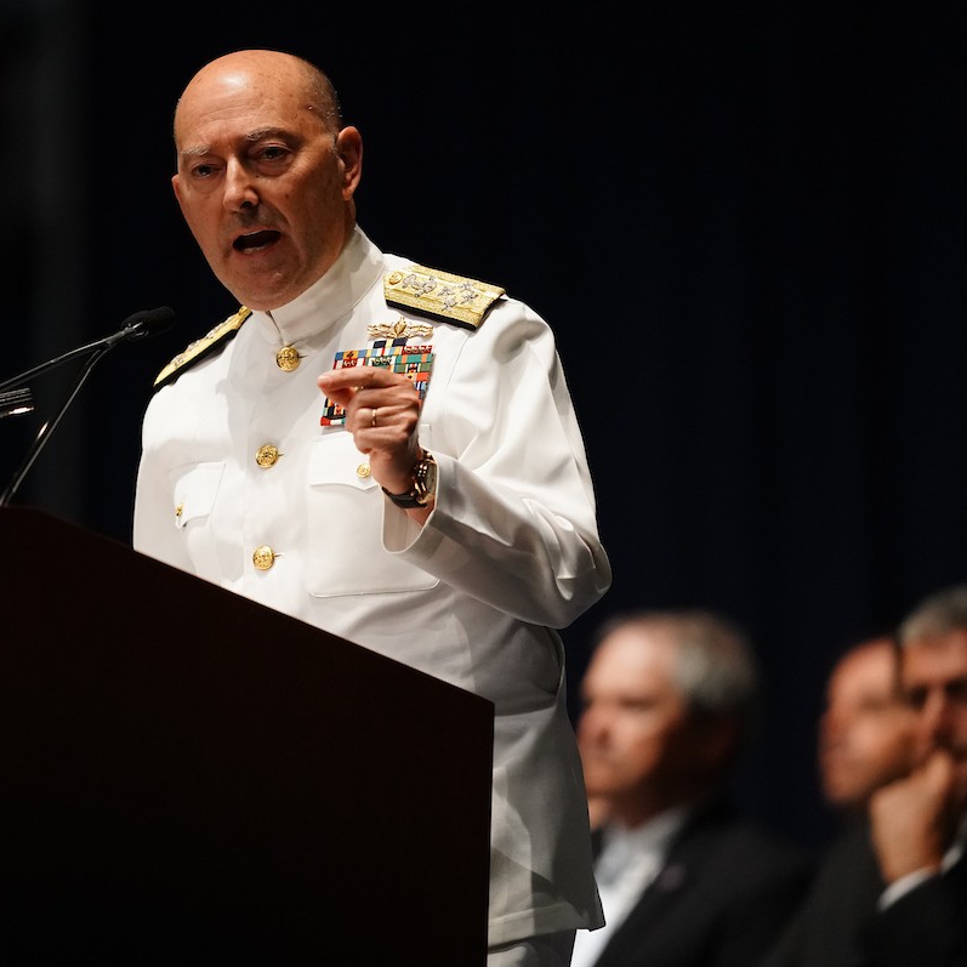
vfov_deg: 3.4
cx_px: 249
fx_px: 16182
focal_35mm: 512
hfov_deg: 3.4
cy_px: 484
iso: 6400
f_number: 2.8
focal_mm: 400
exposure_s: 1/500
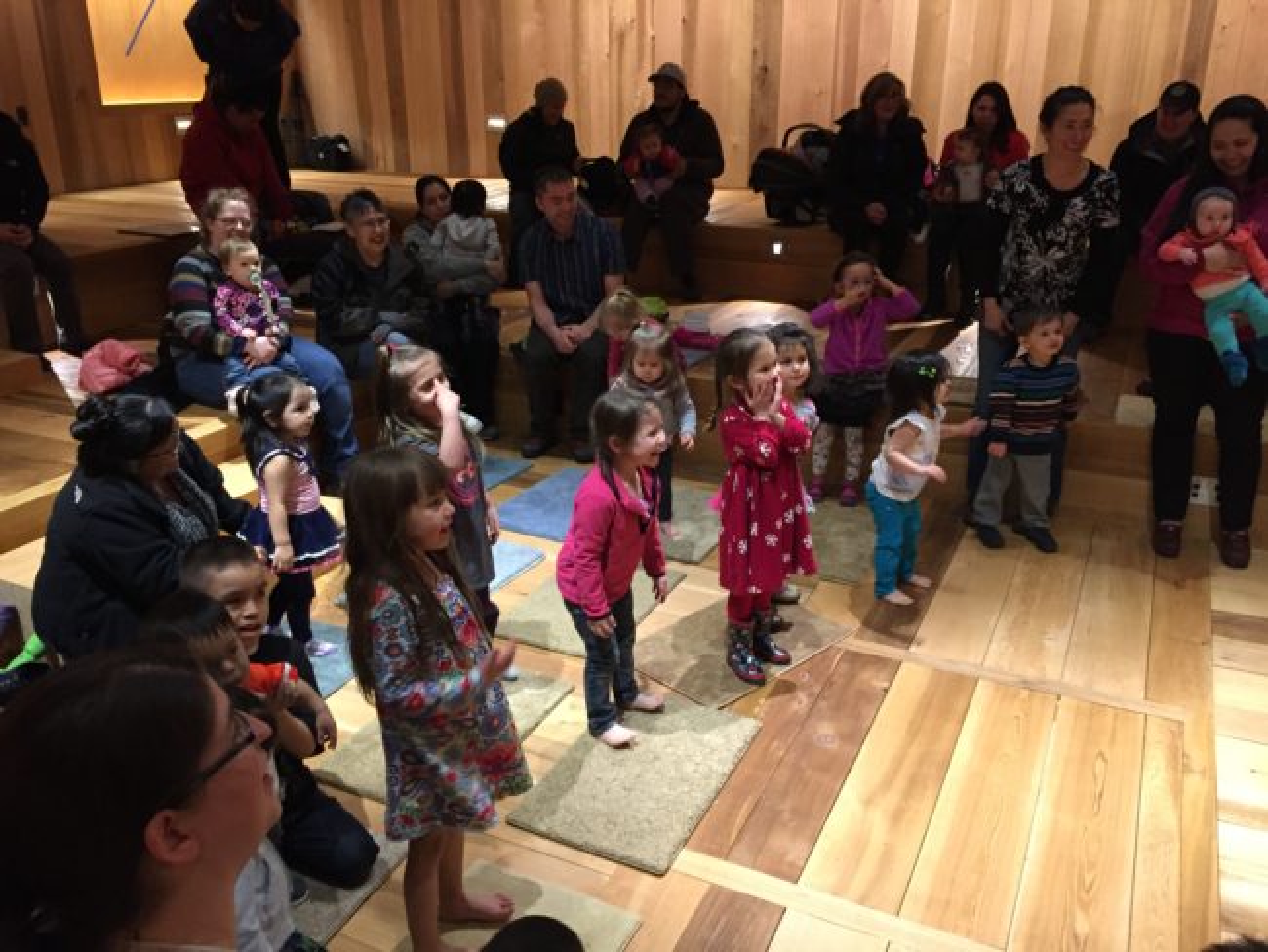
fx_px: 1063
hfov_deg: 61.6
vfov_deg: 48.3
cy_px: 476
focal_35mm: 29
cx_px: 634
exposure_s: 1/30
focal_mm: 4.15
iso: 200
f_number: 2.2
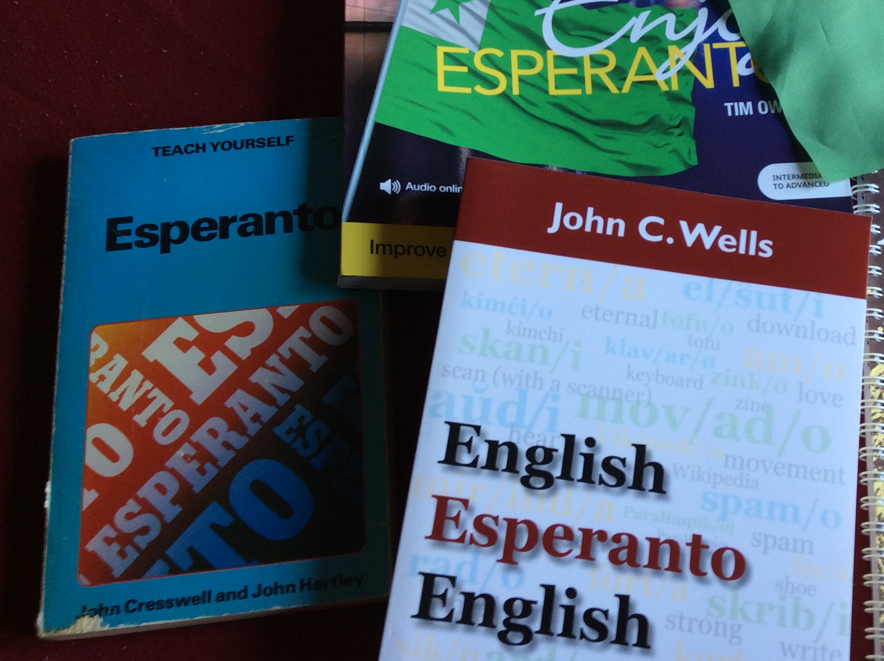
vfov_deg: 31.3
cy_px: 243
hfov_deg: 40.7
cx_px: 603
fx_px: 1173
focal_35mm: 46
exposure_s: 1/25
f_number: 2.4
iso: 40
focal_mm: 3.3
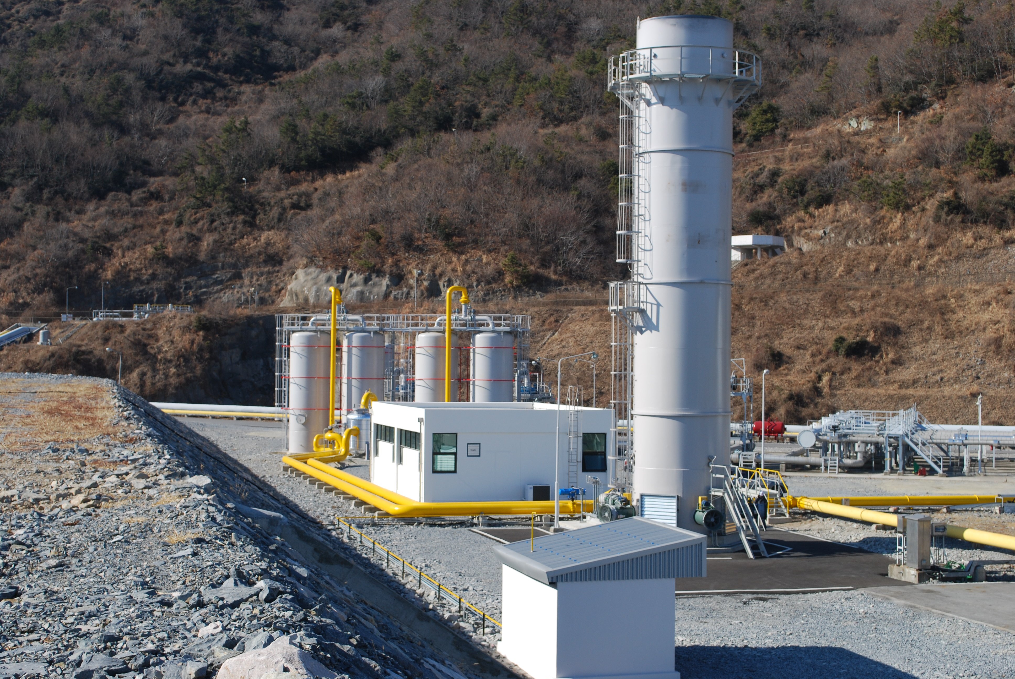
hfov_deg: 37.8
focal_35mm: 52
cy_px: 340
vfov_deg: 25.8
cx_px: 508
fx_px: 1482
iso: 100
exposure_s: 1/250
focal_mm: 35
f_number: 8
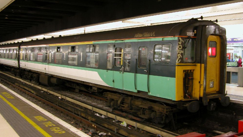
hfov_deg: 51.6
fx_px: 251
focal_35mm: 39
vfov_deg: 30.4
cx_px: 121
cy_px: 60
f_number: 2.8
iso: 130
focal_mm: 8.9
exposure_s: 1/3.9
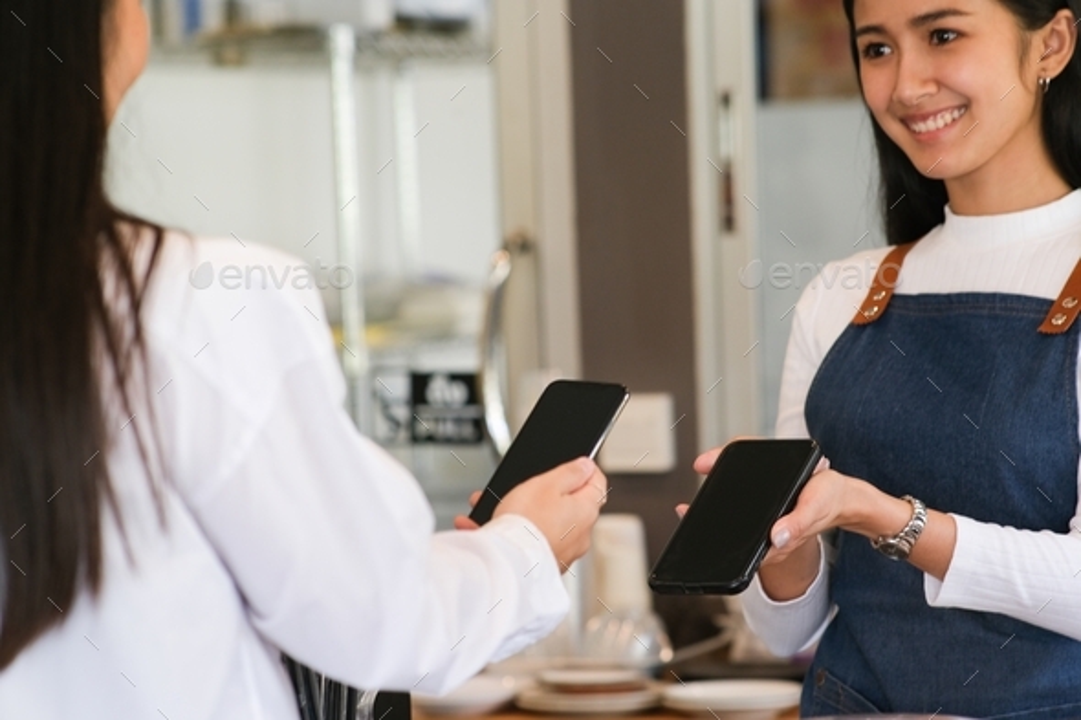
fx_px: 3842
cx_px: 540
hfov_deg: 16.0
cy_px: 360
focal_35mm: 128
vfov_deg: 10.7
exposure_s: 1/80
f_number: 3.2
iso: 640
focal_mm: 85
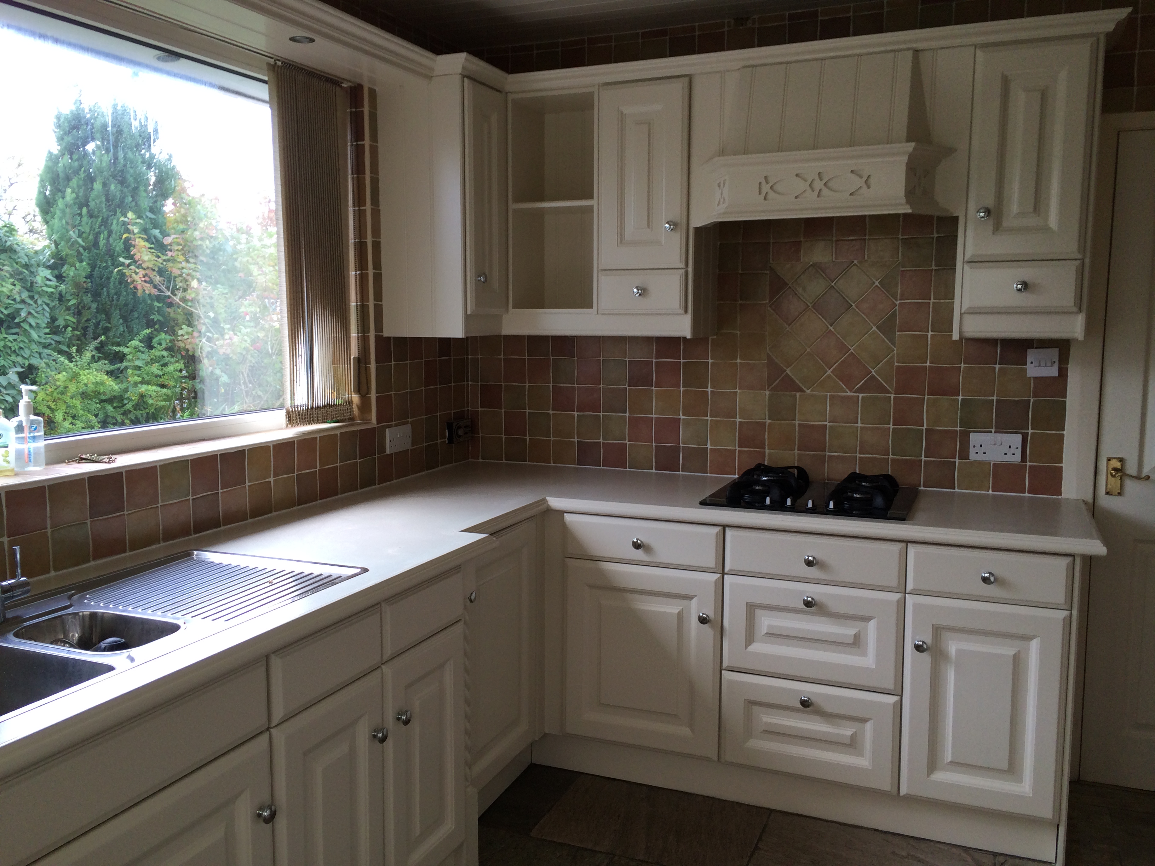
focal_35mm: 30
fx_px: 1001
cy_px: 433
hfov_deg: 60.0
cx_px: 578
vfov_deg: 46.8
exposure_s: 1/120
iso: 64
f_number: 2.2
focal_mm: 4.12
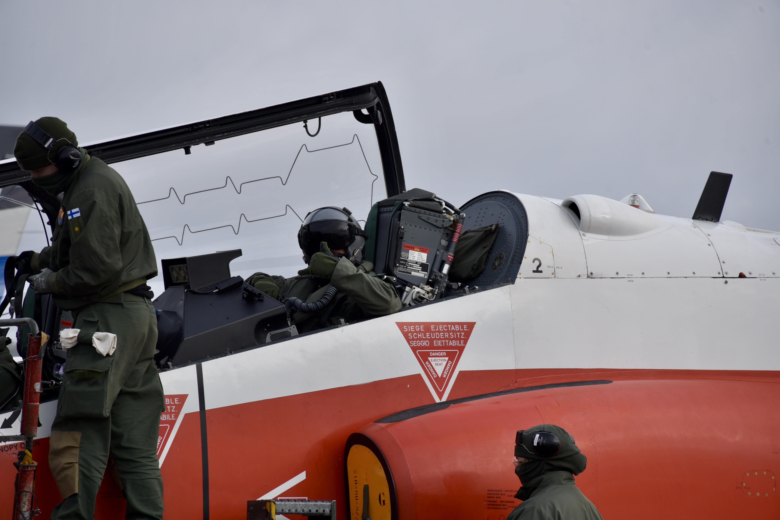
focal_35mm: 300
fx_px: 6499
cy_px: 260
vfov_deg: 4.6
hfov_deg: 6.9
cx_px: 390
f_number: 7.1
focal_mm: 300
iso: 320
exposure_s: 1/800
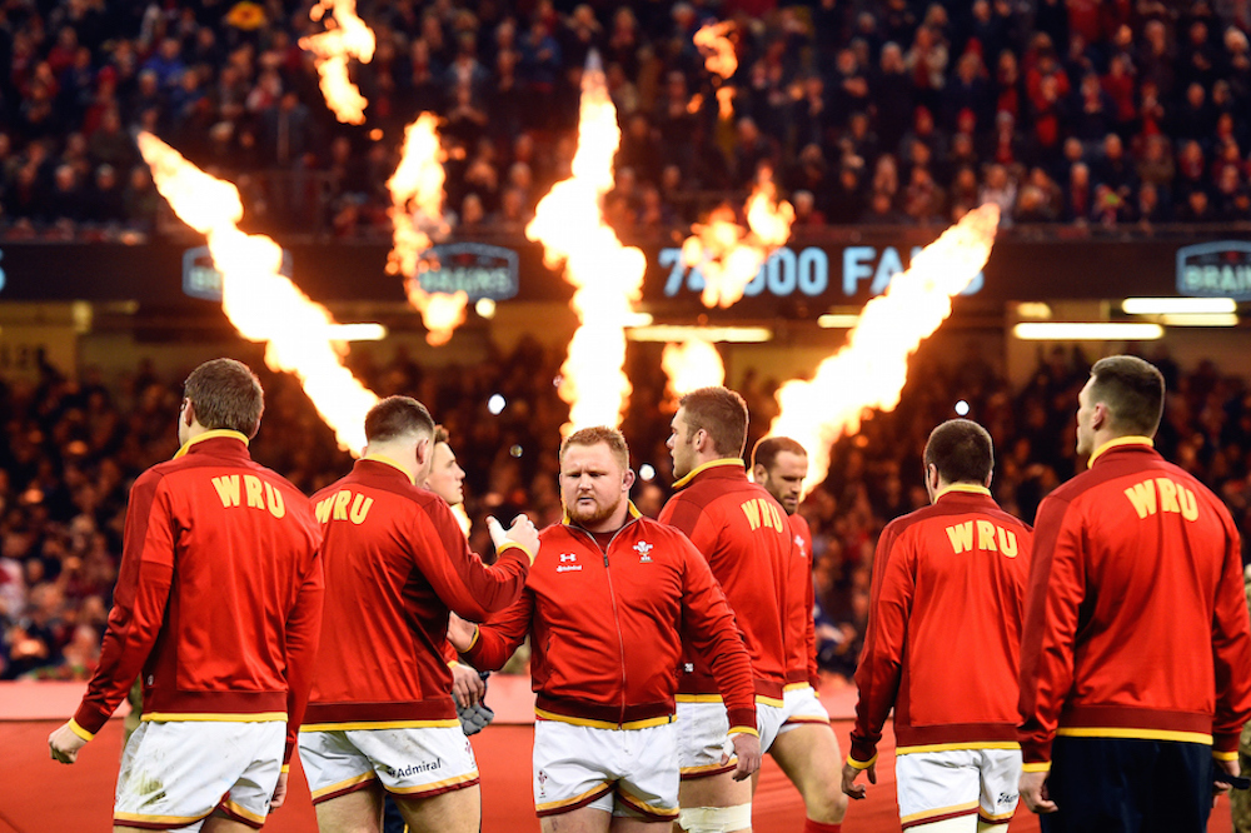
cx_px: 626
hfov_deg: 13.3
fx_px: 5384
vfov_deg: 8.8
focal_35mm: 155
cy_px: 416
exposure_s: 1/1250
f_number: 3.5
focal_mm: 155
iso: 3200
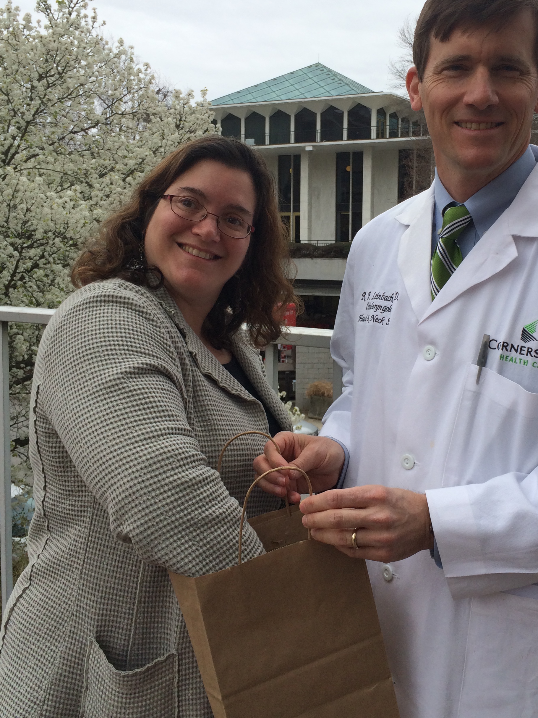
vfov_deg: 47.7
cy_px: 312
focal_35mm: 39
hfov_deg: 36.7
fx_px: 808
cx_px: 328
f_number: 2.2
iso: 32
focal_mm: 4.15
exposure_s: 1/507
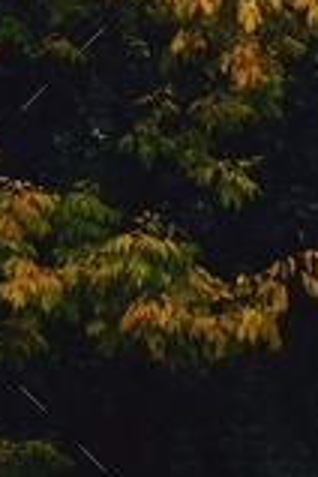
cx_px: 768
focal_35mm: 418
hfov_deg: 3.2
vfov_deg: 4.9
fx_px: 5538
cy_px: -224
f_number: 10
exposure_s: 1/320
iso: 400
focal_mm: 50
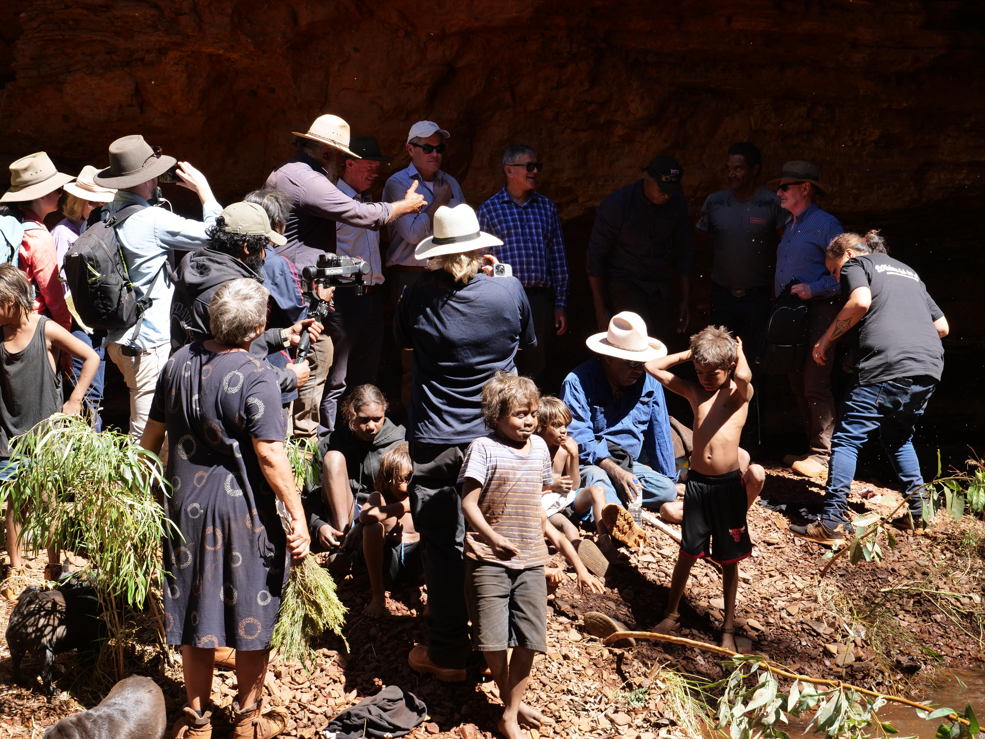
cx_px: 492
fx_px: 1992
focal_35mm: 70
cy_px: 370
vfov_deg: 21.0
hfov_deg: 27.8
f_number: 4.5
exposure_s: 1/320
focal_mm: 35
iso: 200
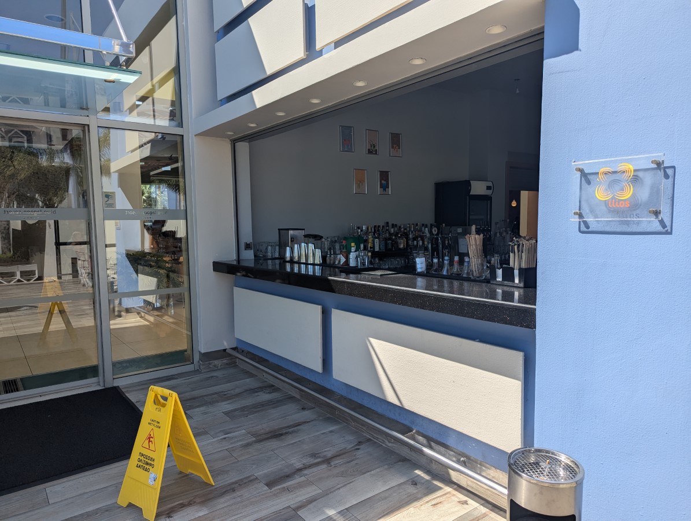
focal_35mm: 24
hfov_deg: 71.5
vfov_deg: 56.9
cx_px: 346
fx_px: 480
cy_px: 260
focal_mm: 6.81
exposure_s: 1/1397
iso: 39
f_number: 1.85
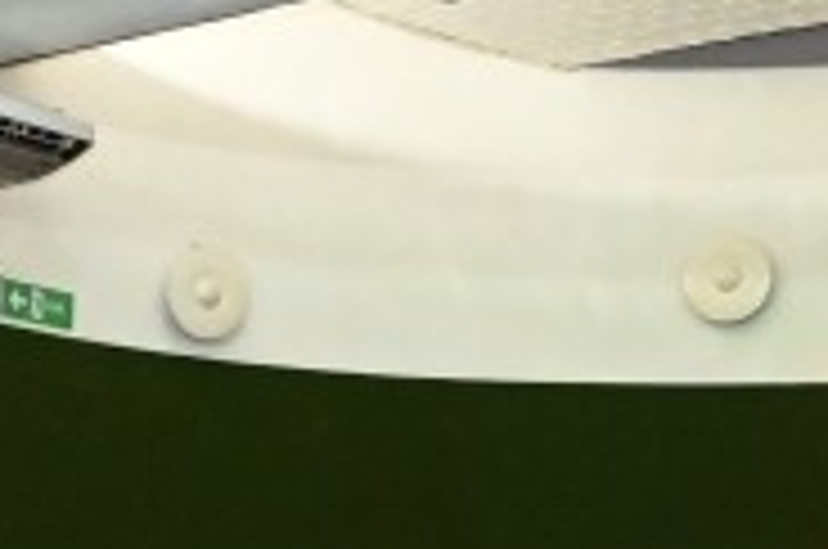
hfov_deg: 8.2
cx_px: 256
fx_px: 5763
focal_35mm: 251
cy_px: 1289
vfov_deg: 5.3
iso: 16000
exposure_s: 1/125
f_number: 8
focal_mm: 45
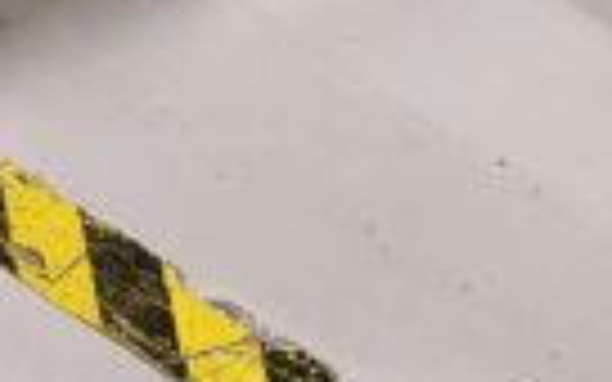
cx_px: -396
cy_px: -885
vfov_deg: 5.8
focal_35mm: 207
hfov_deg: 9.7
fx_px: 3453
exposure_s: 1/30
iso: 640
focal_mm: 5.4
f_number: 1.8
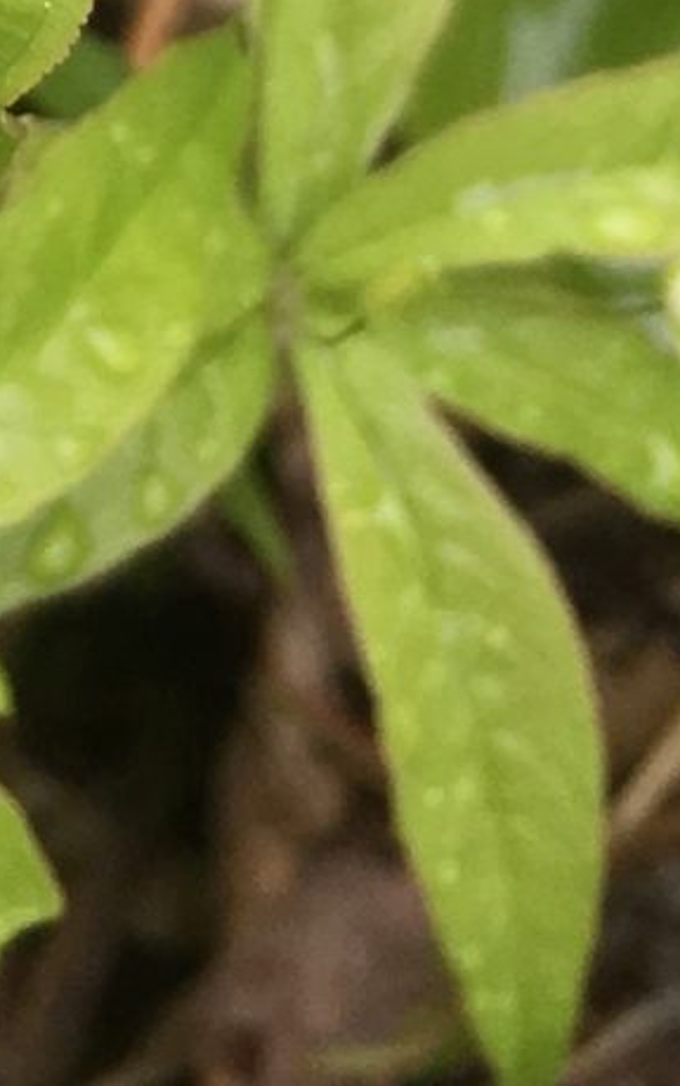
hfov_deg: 7.4
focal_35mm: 171
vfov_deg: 10.8
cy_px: -1332
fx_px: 5064
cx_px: -692
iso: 25
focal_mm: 4.15
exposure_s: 1/152
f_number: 2.2
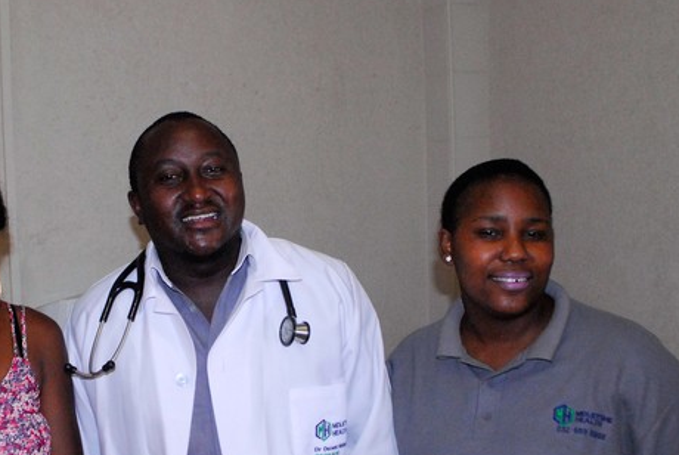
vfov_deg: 28.0
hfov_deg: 40.5
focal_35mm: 48
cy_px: 297
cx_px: 220
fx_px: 906
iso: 1600
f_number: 5.6
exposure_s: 1/60
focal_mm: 20
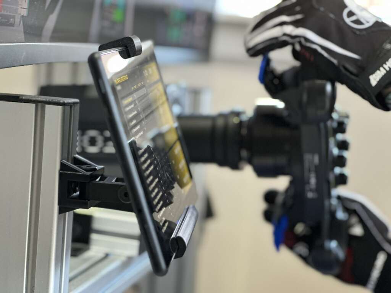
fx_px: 870
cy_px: 146
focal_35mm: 77
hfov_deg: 25.3
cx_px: 196
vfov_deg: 19.1
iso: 320
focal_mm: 9
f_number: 2.8
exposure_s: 1/20
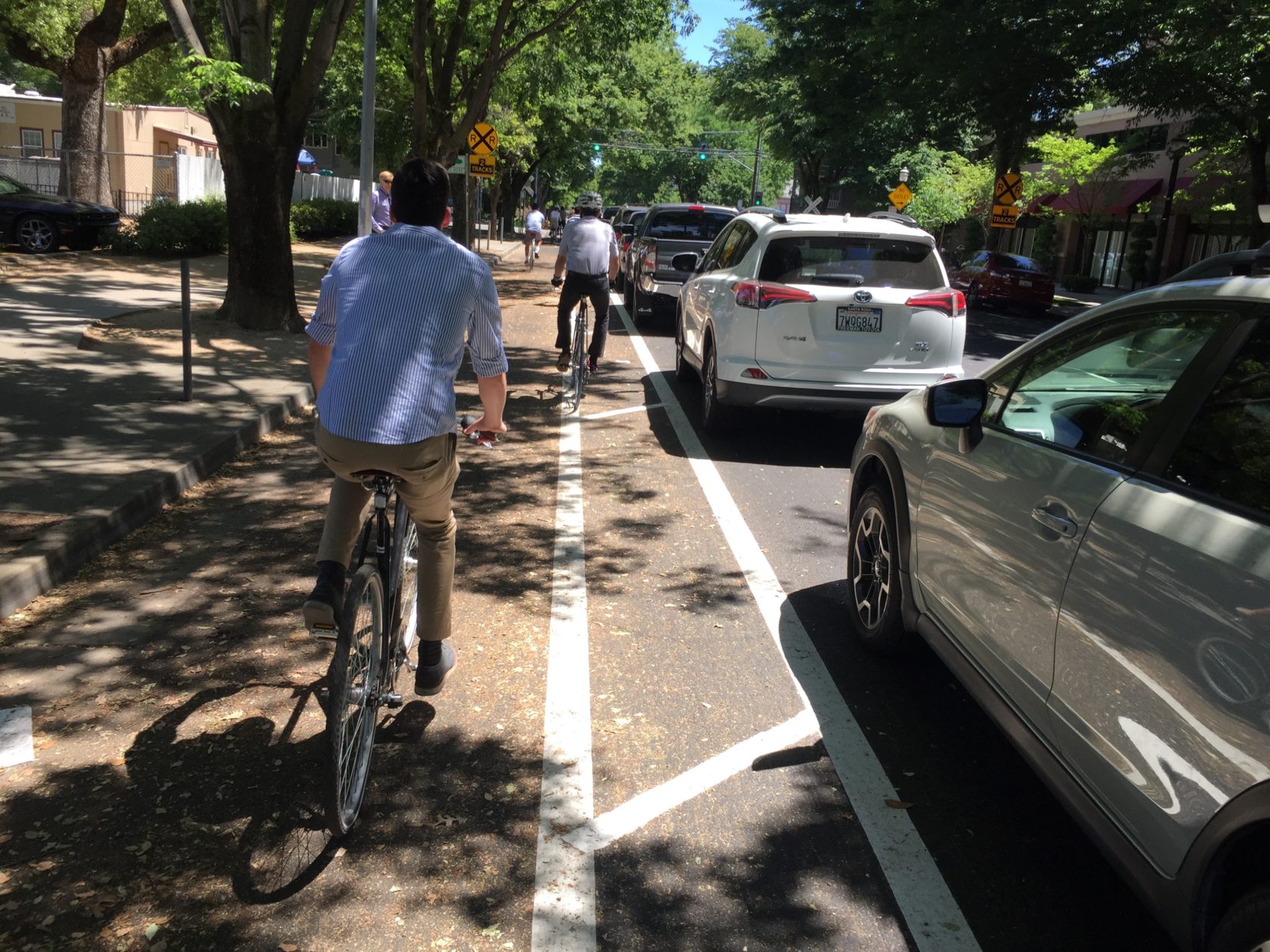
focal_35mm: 29
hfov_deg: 61.7
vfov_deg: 48.2
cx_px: 635
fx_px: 1064
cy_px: 476
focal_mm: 4.15
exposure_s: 1/694
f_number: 2.2
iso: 32
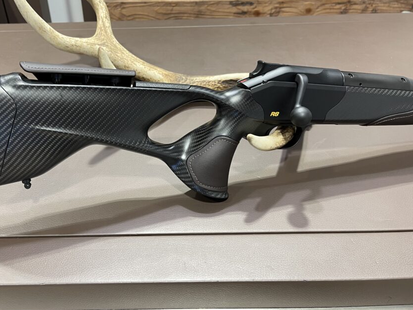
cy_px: 125
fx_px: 382
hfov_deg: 56.4
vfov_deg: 44.0
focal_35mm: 32
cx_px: 166
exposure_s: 1/50
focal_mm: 5.1
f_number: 1.6
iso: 125
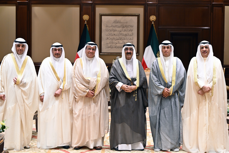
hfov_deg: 28.8
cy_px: 76
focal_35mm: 70
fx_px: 445
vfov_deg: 19.5
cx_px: 114
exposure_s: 1/160
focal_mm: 70
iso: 2000
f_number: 3.2
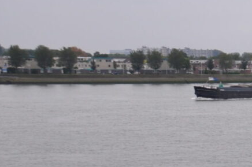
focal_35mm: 141
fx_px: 985
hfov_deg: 12.0
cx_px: 587
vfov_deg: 9.3
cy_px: 280
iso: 200
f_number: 8
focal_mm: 20
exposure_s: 1/250
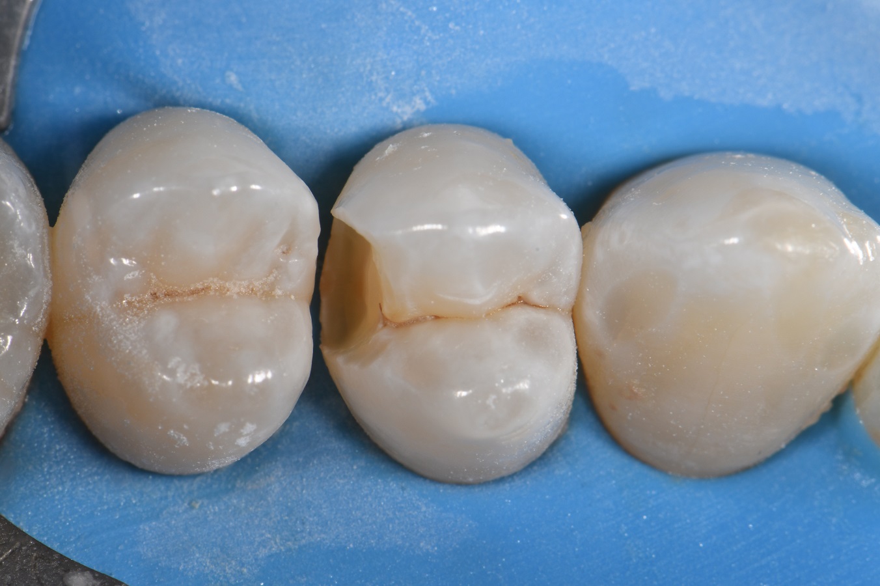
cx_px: 440
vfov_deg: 8.7
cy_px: 293
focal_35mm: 157
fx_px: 3836
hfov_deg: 13.1
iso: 200
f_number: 32
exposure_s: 1/200
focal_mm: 105
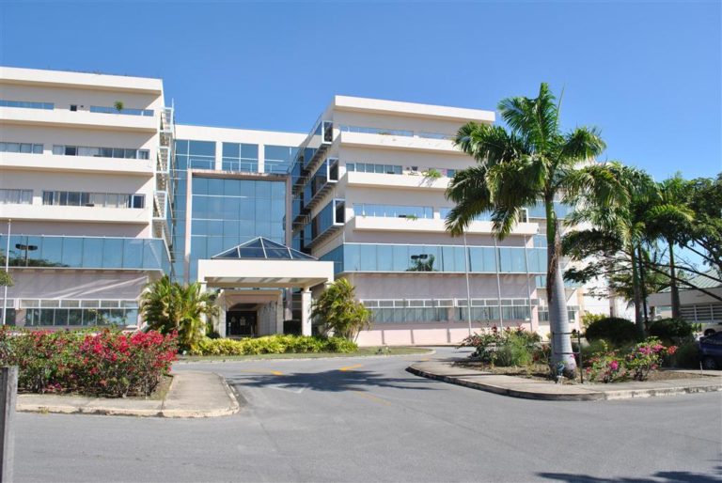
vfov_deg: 48.0
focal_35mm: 27
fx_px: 542
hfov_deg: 67.3
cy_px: 242
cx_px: 361
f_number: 8
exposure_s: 1/250
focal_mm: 18
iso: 100
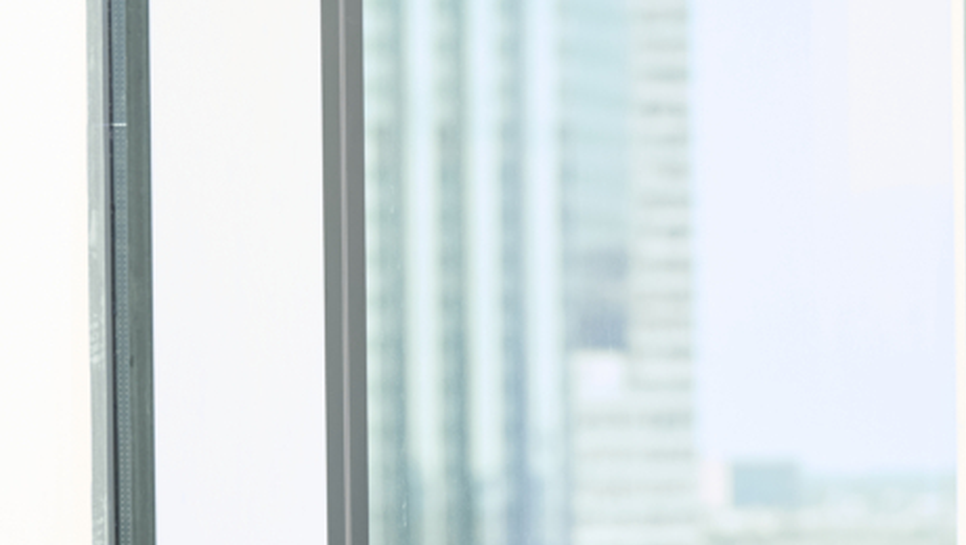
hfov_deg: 8.7
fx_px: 6331
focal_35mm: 247
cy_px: 647
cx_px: 677
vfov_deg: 4.9
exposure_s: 1/200
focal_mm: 68
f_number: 4
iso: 320
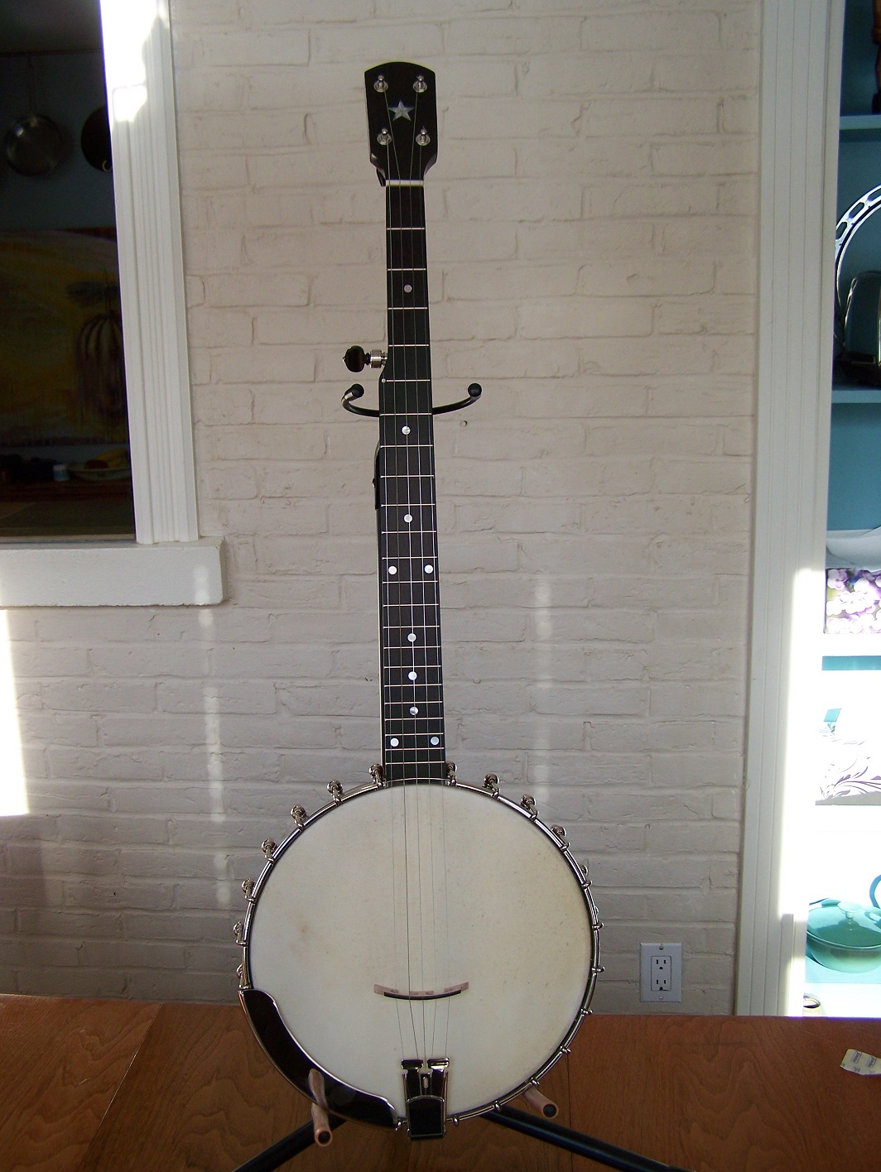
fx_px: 1288
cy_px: 586
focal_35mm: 38
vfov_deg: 48.9
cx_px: 440
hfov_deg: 37.8
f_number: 2.8
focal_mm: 6.3
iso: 80
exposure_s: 1/250
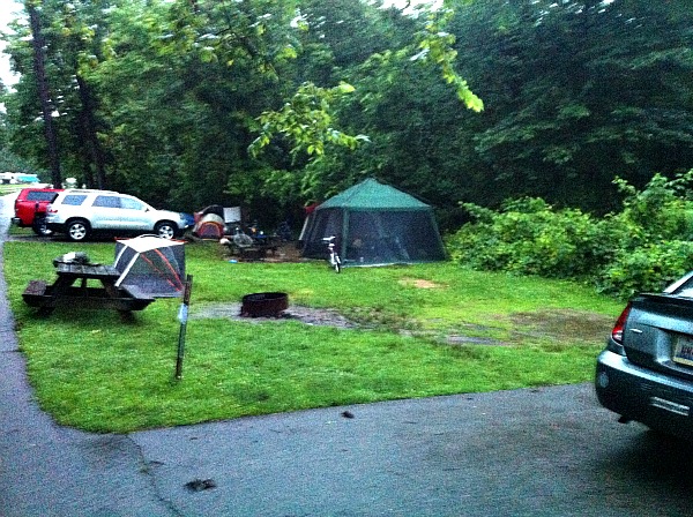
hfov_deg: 52.7
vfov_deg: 40.6
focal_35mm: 35
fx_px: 700
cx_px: 346
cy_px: 258
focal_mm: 3.85
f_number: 2.8
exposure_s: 1/15
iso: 1000
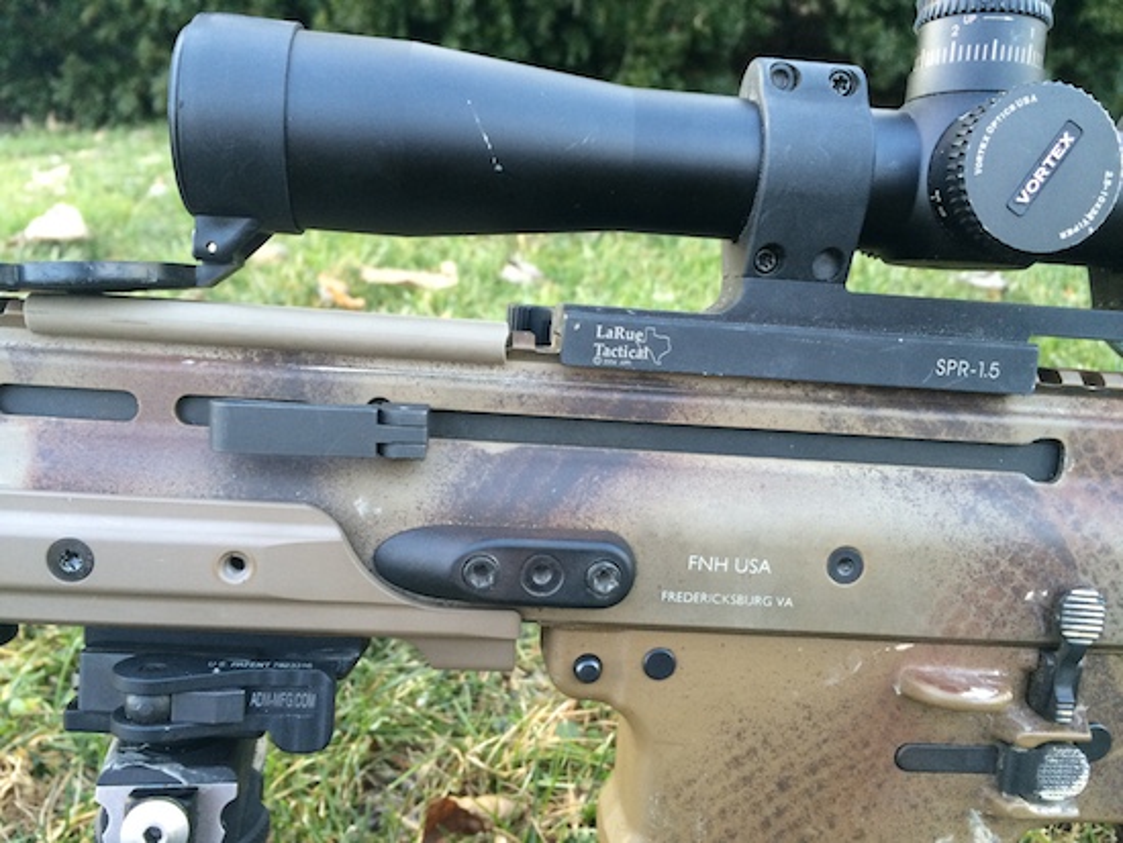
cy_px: 422
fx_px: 941
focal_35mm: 29
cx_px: 562
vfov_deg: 48.3
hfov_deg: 61.6
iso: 50
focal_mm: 4.15
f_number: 2.2
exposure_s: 1/30
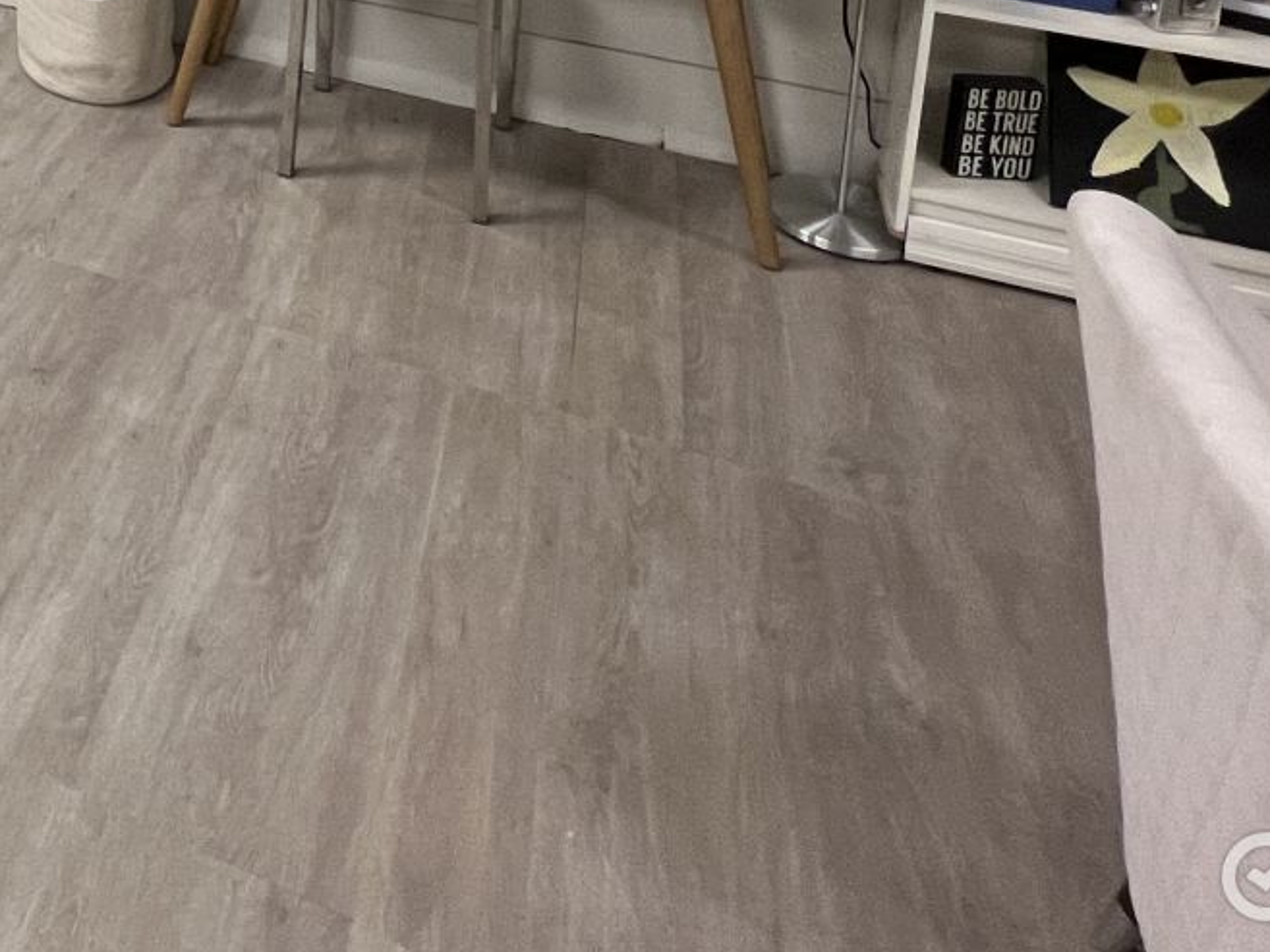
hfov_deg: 39.2
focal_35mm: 38
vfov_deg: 28.6
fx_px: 1394
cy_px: -371
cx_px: -159
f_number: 1.8
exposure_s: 1/60
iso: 200
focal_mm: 1.57
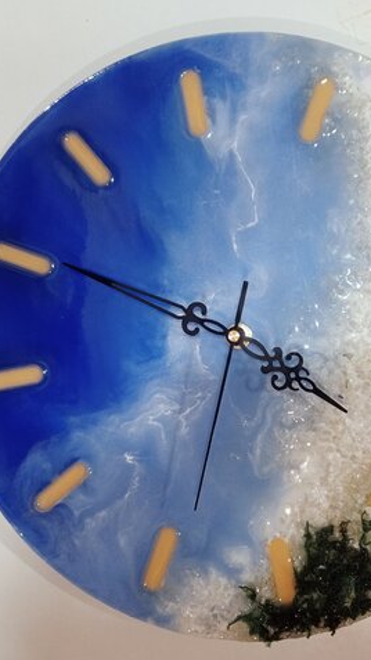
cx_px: 259
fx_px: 718
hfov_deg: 28.7
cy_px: 330
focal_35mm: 41
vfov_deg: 49.4
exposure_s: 1/33.3
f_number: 1.8
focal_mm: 4.04
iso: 1654
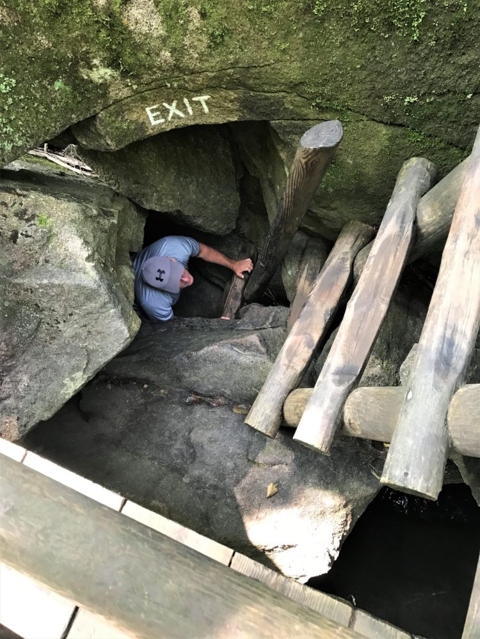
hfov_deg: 49.7
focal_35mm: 28
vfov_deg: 63.4
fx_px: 518
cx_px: 240
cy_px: 320
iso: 40
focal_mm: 3.99
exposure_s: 1/24
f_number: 1.8
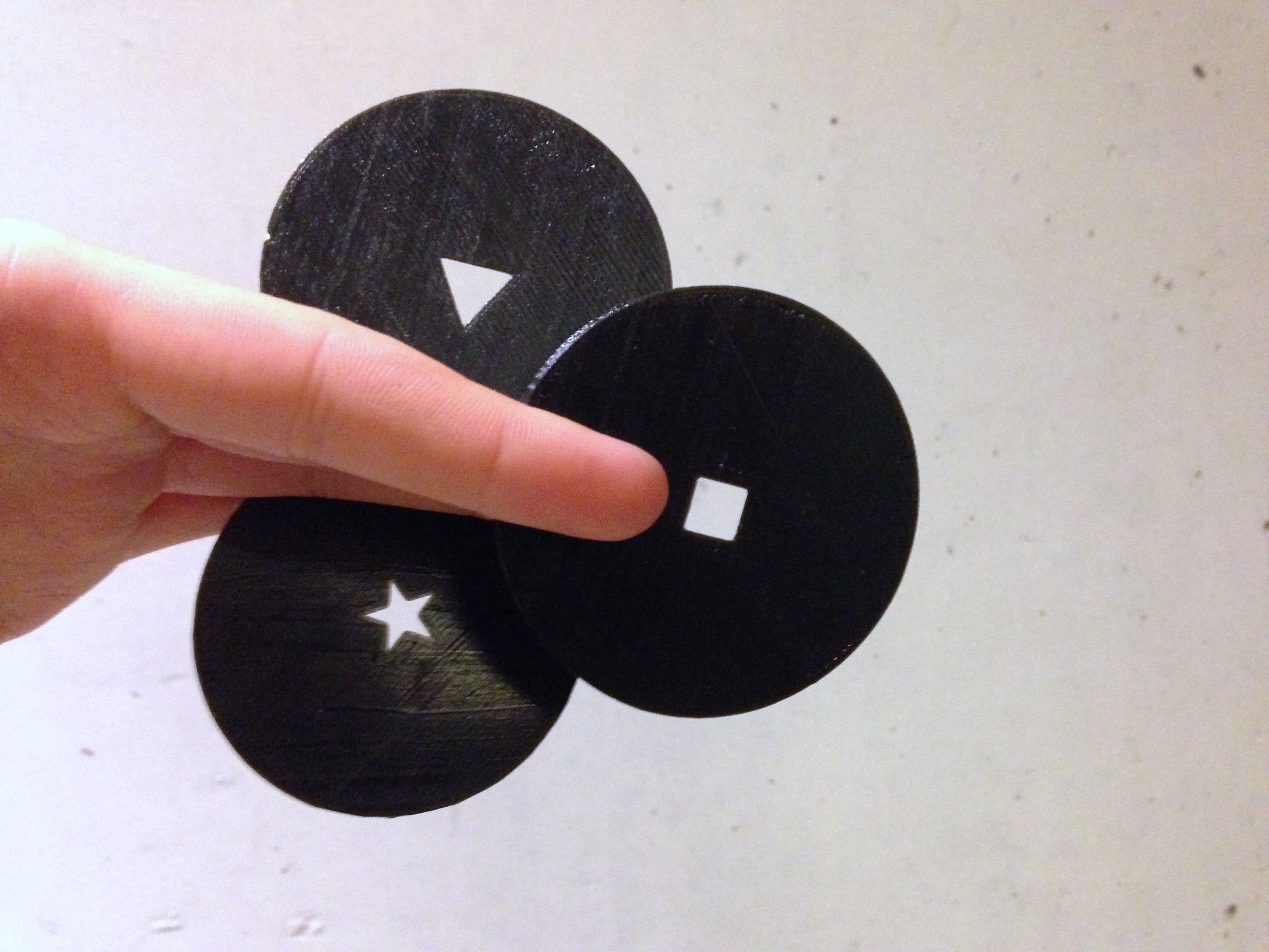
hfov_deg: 55.4
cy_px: 476
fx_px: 1210
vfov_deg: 42.9
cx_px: 634
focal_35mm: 33
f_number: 2.4
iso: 800
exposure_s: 1/15
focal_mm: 4.12
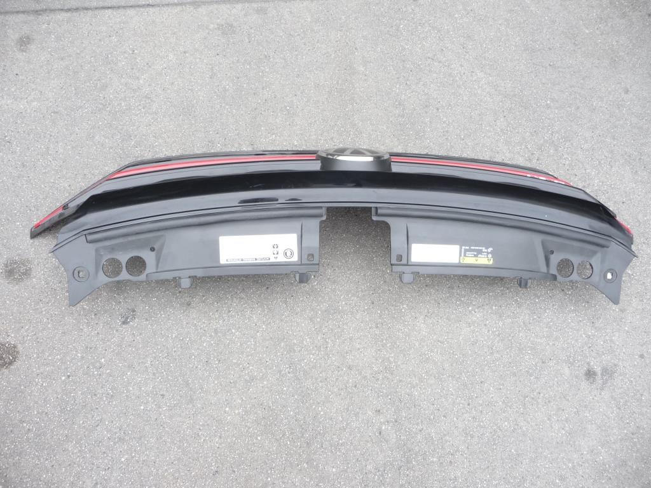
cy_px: 244
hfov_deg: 63.4
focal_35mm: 28
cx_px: 326
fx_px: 527
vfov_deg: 49.7
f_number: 3.3
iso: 100
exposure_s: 1/80
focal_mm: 4.7
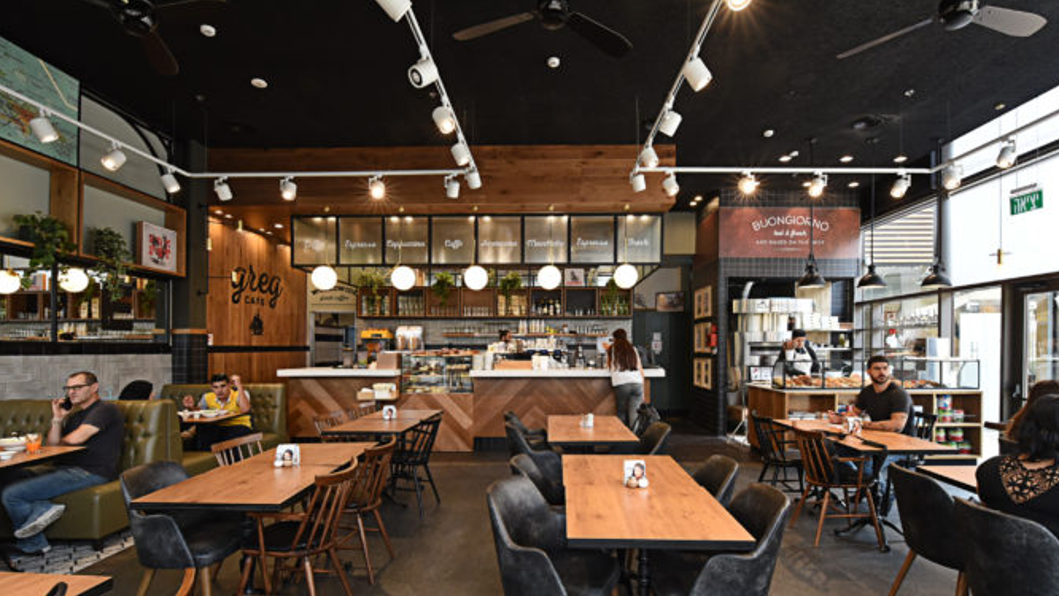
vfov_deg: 63.2
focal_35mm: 17
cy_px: 368
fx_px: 477
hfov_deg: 95.9
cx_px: 518
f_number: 11
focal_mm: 15
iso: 2000
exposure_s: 1/60
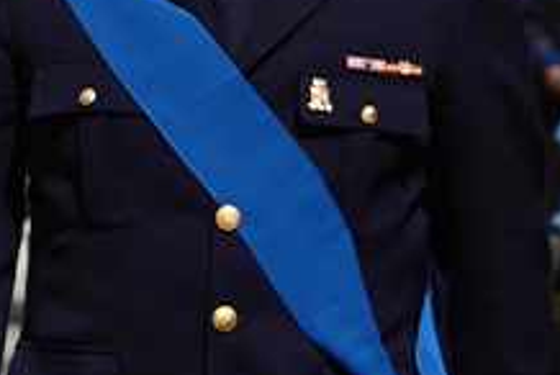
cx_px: 257
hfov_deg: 3.8
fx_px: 8442
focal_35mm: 542
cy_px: -65
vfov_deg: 2.5
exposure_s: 1/3200
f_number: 8
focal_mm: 185
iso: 640
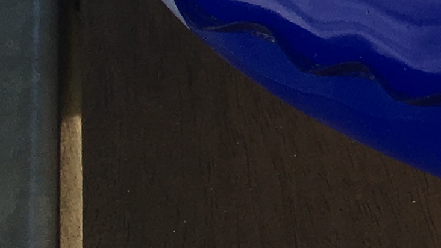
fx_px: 2035
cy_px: -156
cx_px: 868
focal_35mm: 174
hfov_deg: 11.2
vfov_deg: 6.9
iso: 25
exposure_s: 1/1241
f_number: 2.2
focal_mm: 4.15
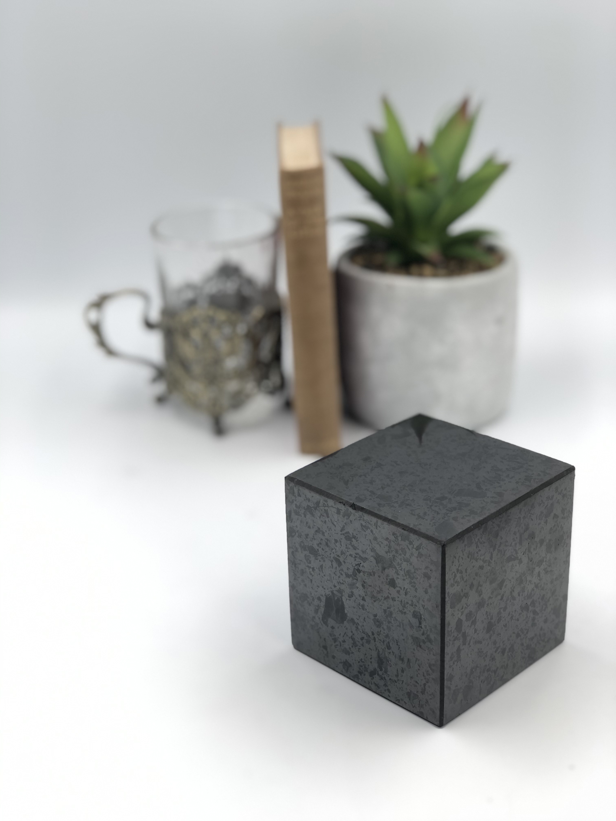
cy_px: 410
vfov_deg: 33.8
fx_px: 1352
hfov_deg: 25.7
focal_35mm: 57
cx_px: 308
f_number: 2.8
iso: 20
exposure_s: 1/50
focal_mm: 6.6
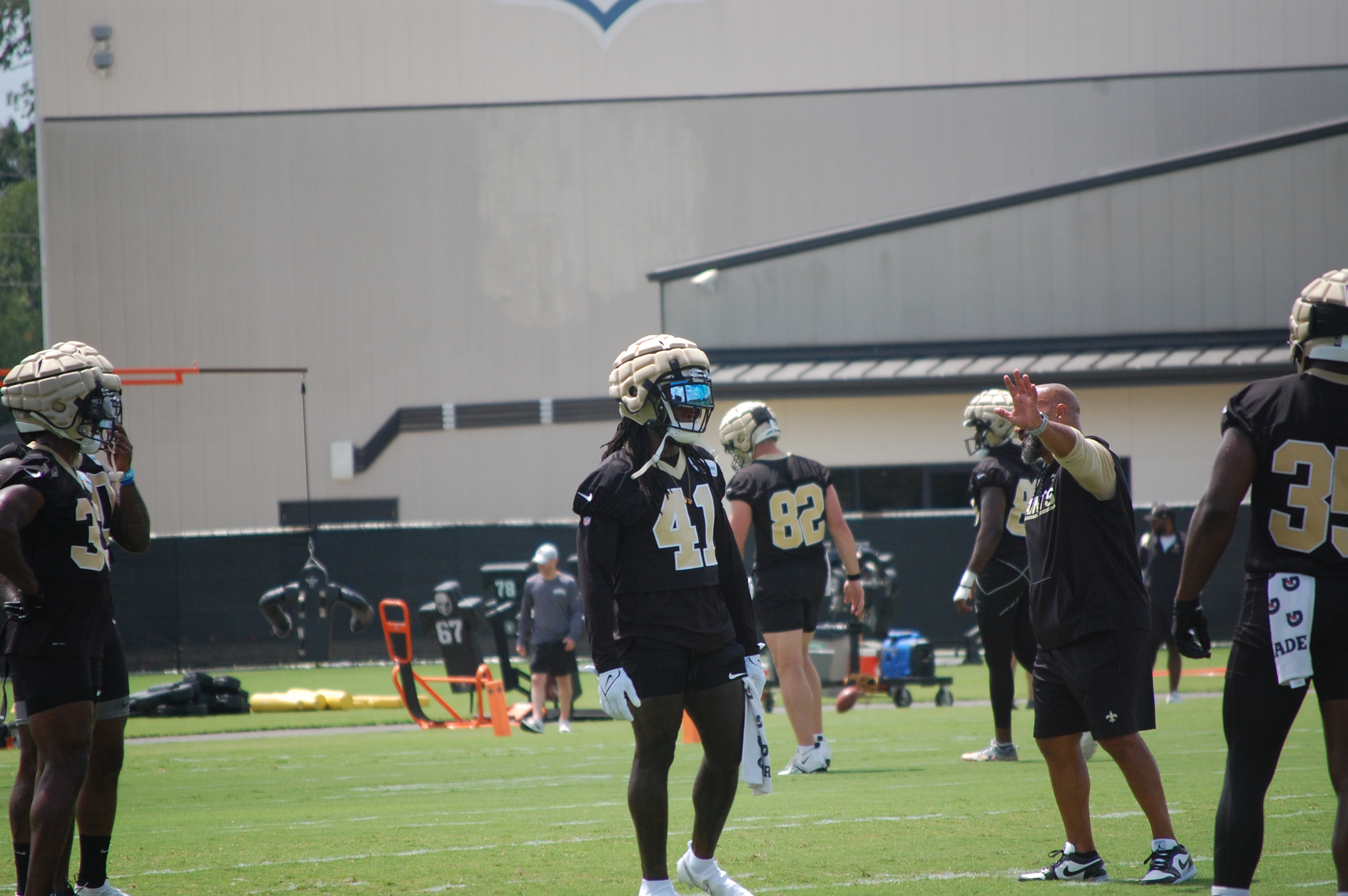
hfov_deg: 6.9
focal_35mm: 300
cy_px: 448
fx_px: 11223
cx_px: 674
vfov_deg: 4.6
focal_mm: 200
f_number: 5.6
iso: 400
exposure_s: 1/800
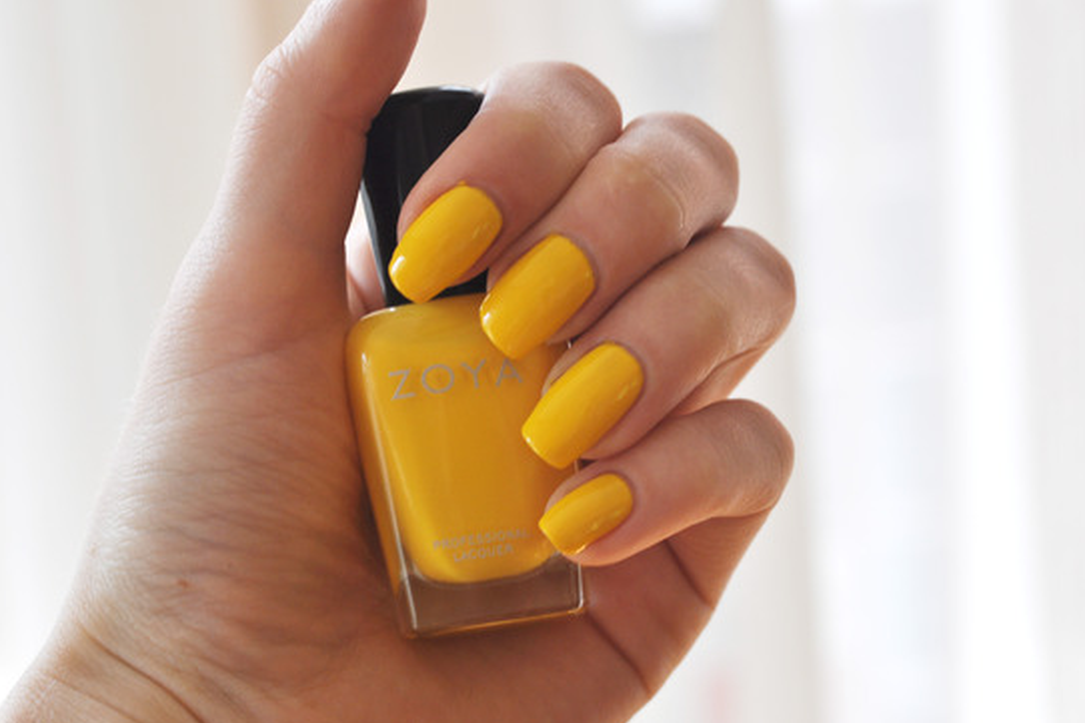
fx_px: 2501
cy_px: 382
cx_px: 591
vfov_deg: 16.4
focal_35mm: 83
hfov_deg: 24.5
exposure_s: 1/125
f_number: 5.6
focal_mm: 50
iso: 200
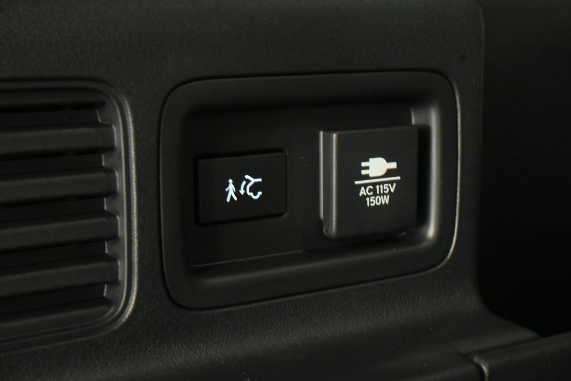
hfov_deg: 35.0
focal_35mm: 57
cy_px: 190
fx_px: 904
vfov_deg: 23.8
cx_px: 286
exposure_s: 1/2.5
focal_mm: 38
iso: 6400
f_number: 10
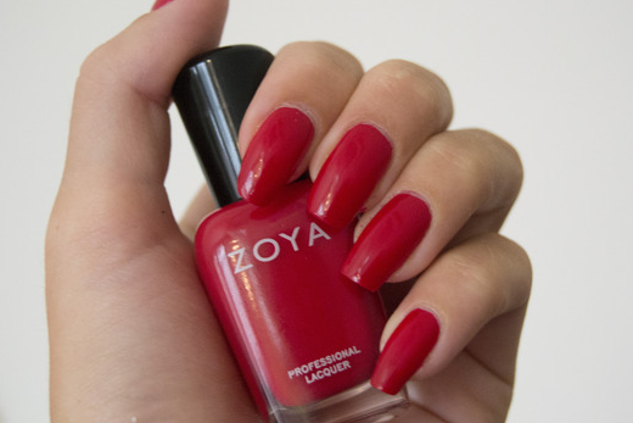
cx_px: 329
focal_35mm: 83
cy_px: 218
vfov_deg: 16.5
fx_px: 1460
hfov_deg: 24.5
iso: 2200
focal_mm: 48
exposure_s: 1/60
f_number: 5.3
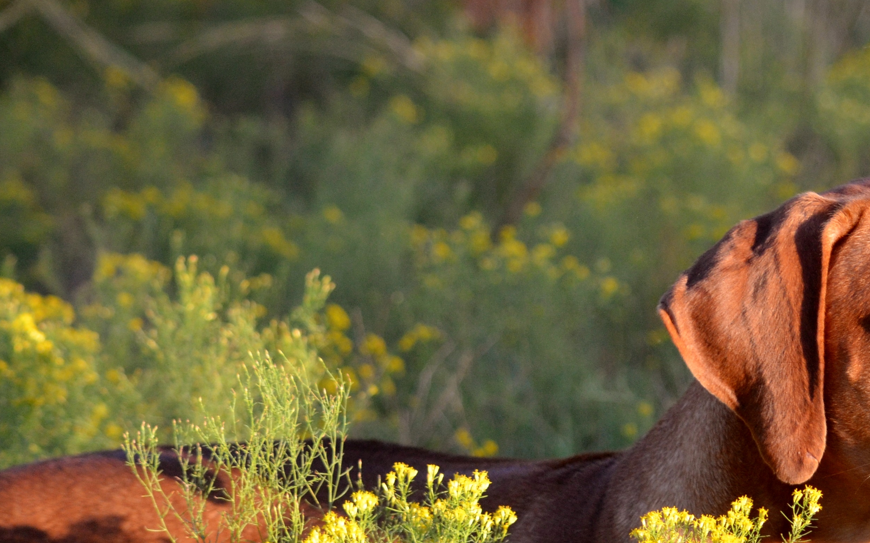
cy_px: 535
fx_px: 4884
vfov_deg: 6.4
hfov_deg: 10.1
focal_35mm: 206
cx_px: 839
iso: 800
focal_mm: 68
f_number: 4.5
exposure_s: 1/800
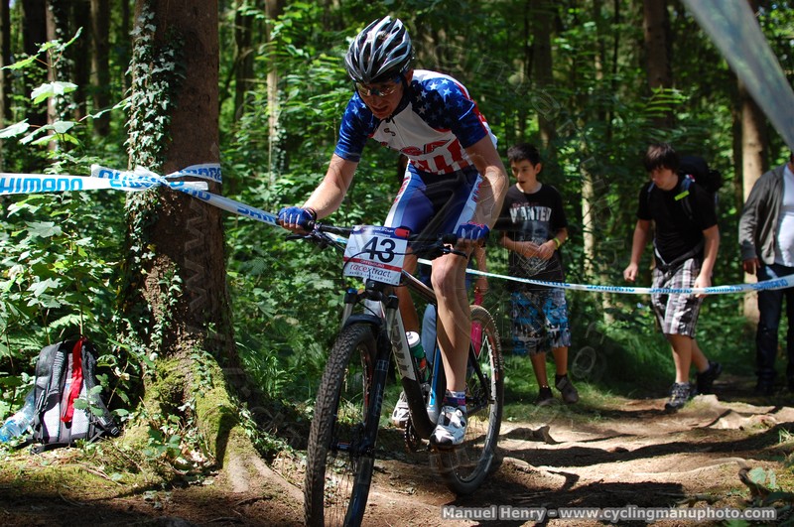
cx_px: 397
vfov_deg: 25.7
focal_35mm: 52
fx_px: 1156
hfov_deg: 37.9
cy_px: 264
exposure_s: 1/1000
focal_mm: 35
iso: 400
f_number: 2.8
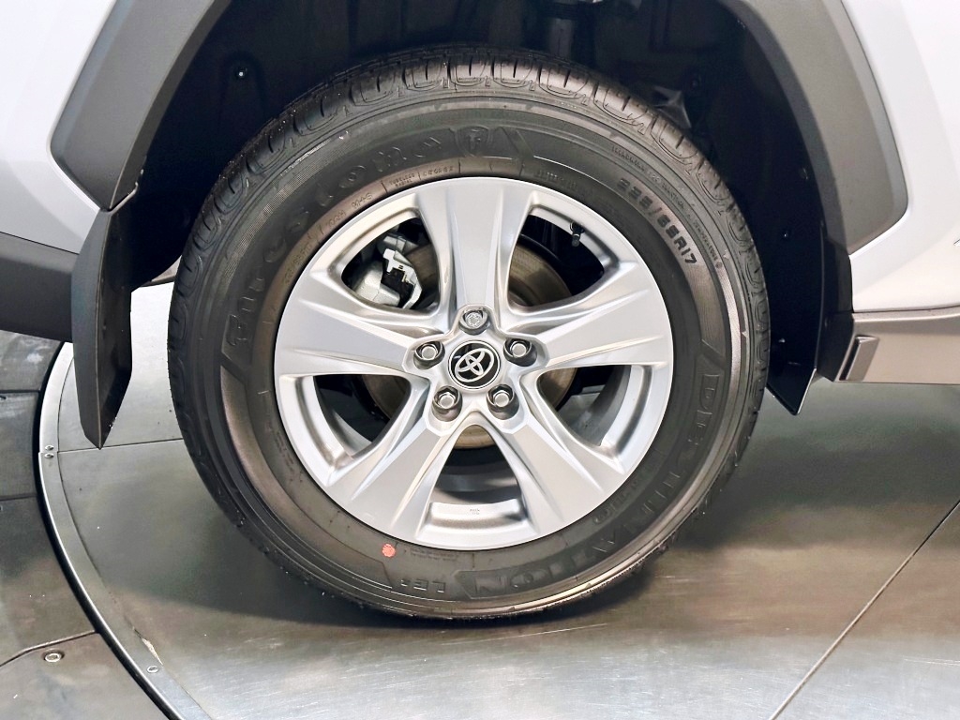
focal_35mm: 48
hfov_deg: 39.7
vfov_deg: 30.3
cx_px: 480
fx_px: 1331
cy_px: 360
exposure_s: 1/30
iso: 500
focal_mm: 6.86
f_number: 1.78
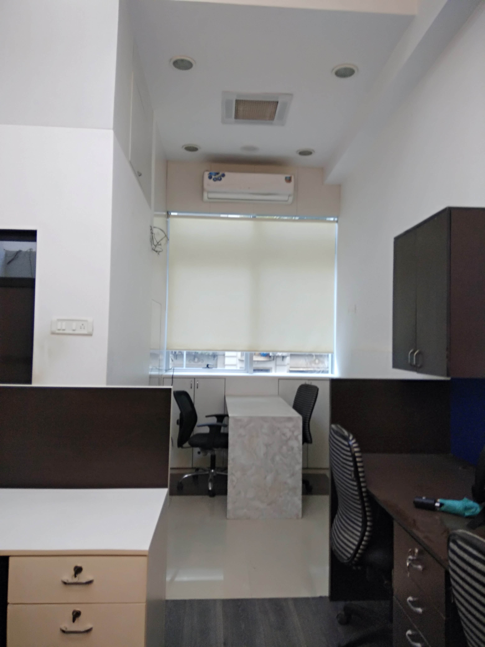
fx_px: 392
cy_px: 324
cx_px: 242
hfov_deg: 63.4
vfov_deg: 79.0
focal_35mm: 21
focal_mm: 3.57
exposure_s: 1/33
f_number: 2
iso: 200
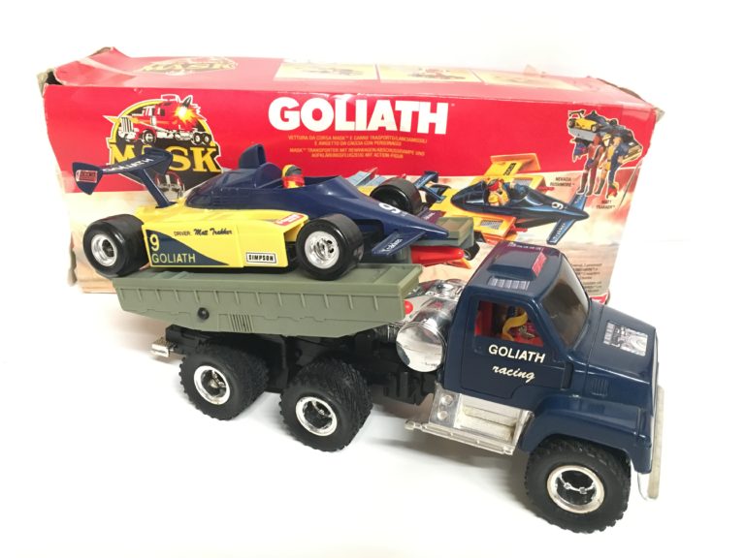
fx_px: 624
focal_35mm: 29
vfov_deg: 48.2
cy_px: 279
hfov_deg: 61.7
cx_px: 372
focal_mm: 4.15
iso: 250
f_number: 2.2
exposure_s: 1/17
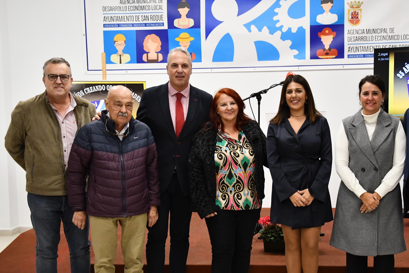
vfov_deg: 23.4
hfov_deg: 34.4
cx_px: 246
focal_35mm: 58
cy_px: 156
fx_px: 659
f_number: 4.2
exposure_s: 1/125
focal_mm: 30
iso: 2200
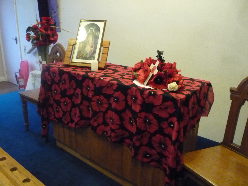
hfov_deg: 60.0
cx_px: 124
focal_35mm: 30
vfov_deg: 46.8
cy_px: 93
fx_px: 215
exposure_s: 1/15
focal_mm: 5.2
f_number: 3.3
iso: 800
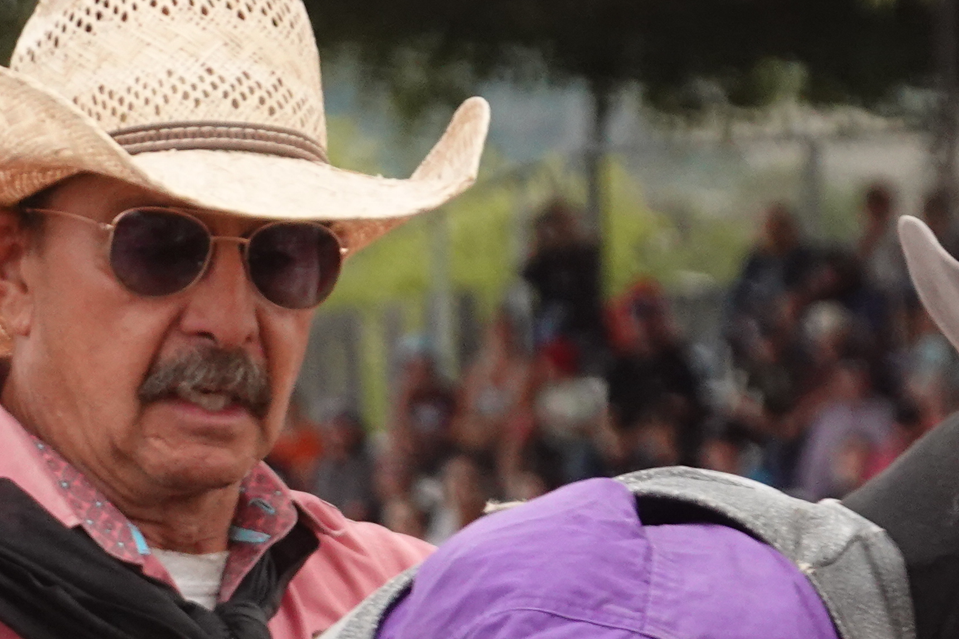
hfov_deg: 3.4
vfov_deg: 2.3
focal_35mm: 601
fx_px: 16007
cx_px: 823
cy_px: 748
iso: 800
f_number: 4.5
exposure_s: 1/2000
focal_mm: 68.44
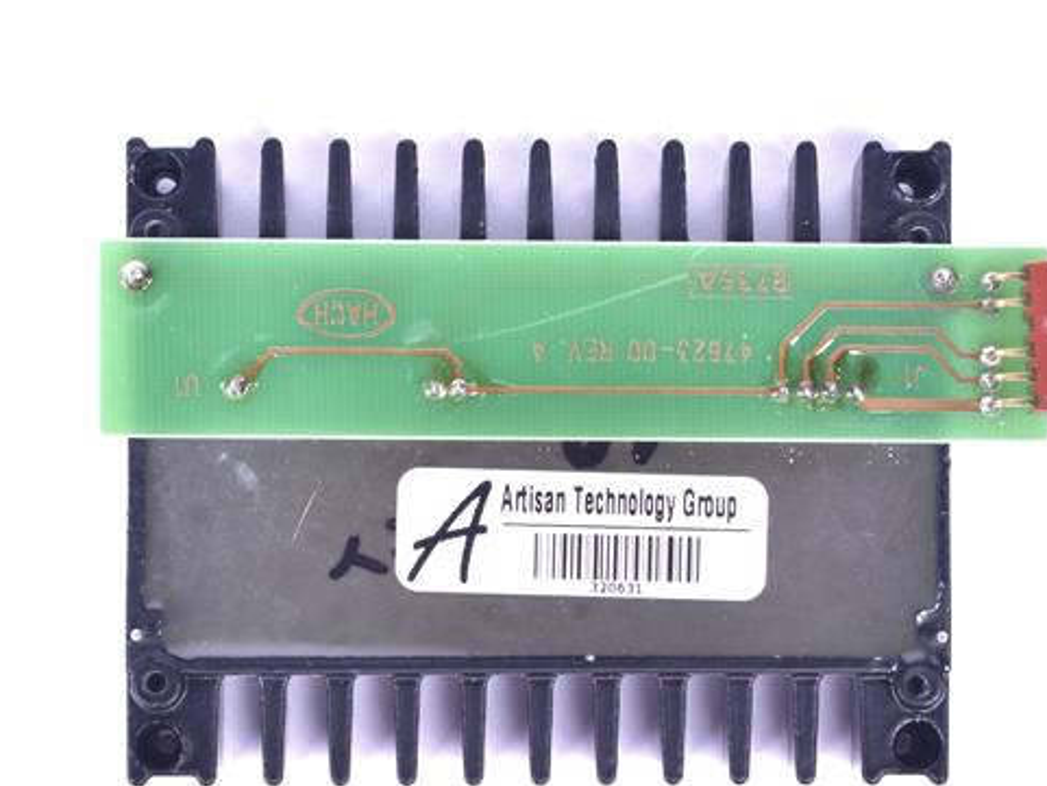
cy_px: 429
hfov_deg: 27.0
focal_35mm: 72
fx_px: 2178
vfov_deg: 20.4
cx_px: 527
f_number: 13
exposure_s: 1/200
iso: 200
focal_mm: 40
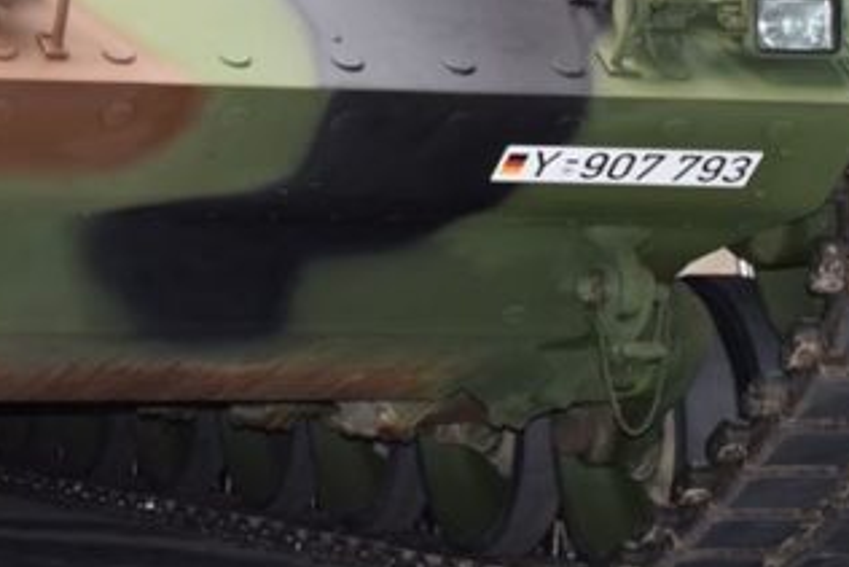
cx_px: 202
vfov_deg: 9.3
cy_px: -36
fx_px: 3445
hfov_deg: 14.0
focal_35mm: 146
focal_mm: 30
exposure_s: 1/100
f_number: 5
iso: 800
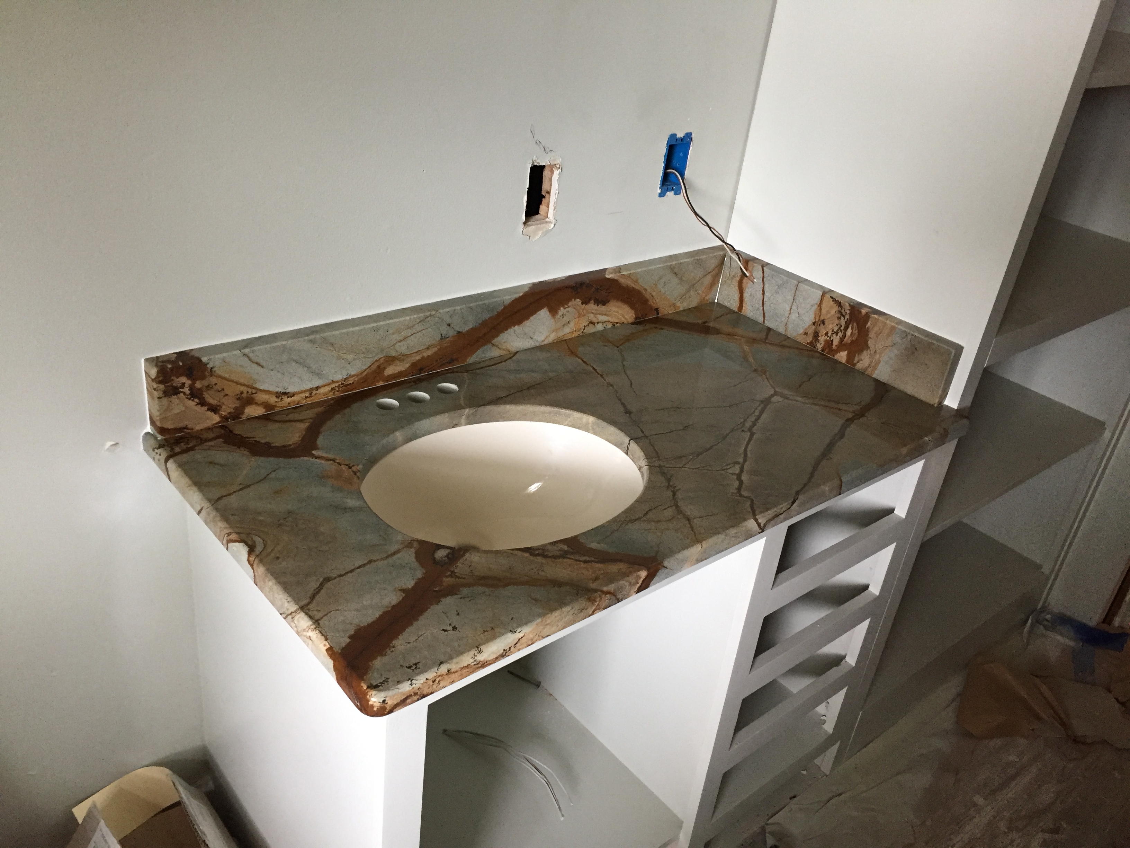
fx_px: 947
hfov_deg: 61.7
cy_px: 424
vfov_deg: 48.2
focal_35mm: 29
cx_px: 565
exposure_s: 1/30
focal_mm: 4.15
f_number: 2.2
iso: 160
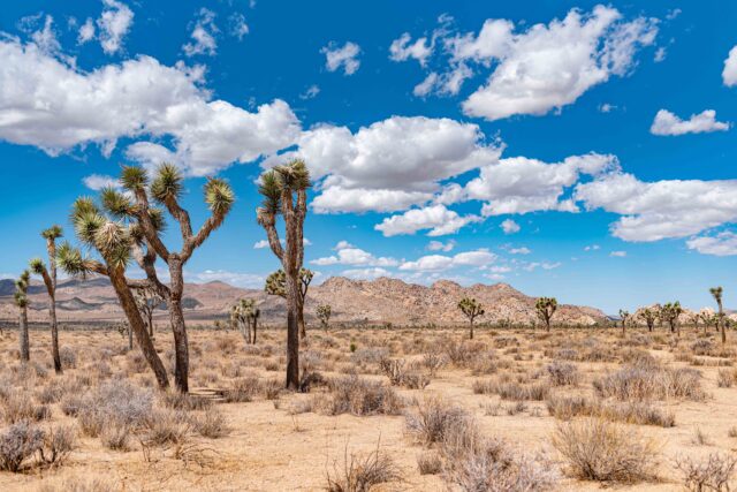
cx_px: 368
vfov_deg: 37.9
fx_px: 717
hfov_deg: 54.4
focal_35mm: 35
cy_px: 246
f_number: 2.8
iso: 100
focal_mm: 35
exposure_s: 1/3200
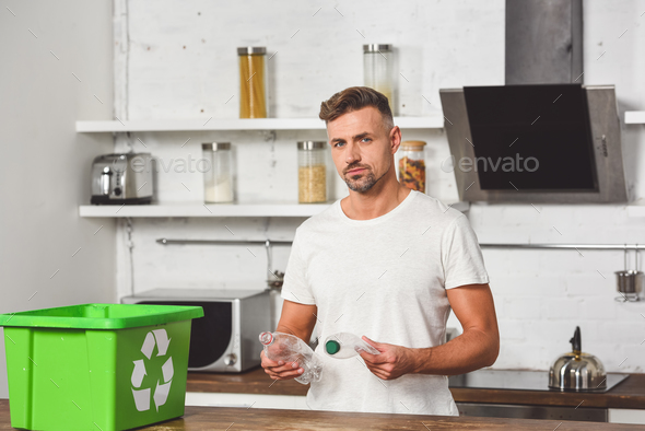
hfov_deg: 19.4
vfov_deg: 13.1
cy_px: 216
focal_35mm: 105
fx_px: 1882
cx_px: 322
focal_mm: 105
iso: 160
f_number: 5
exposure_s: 1/160
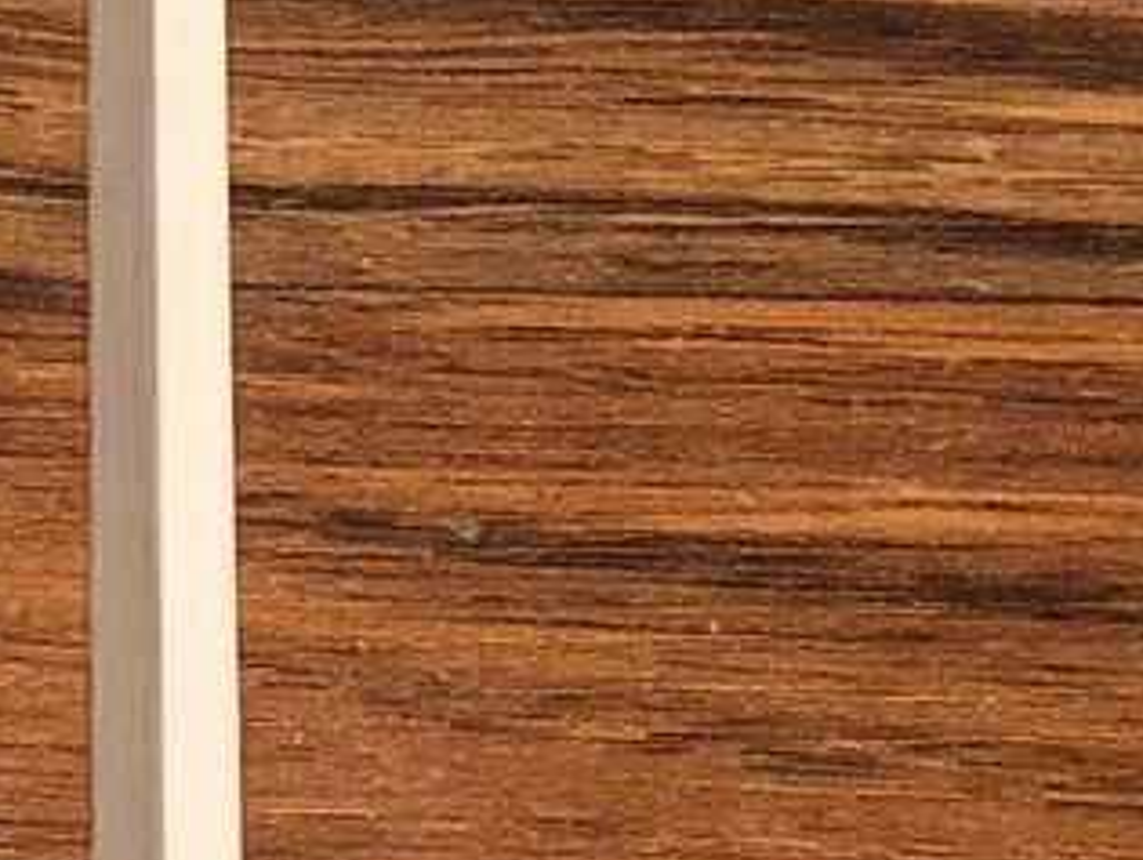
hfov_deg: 10.9
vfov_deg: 8.3
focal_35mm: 179
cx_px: -102
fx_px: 5917
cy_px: 468
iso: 64
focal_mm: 3.99
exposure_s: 1/15
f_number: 1.8
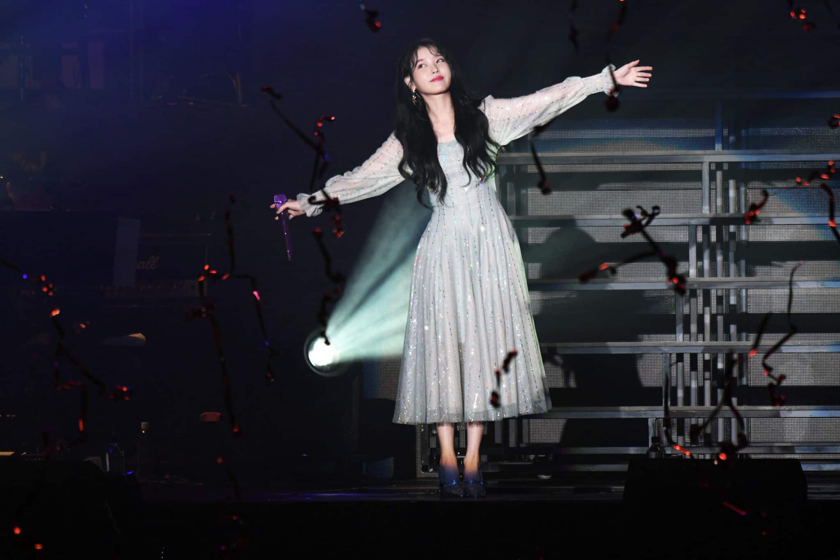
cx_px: 420
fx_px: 13648
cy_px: 280
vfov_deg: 2.4
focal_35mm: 585
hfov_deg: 3.5
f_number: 5.6
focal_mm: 390
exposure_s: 1/250
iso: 2000
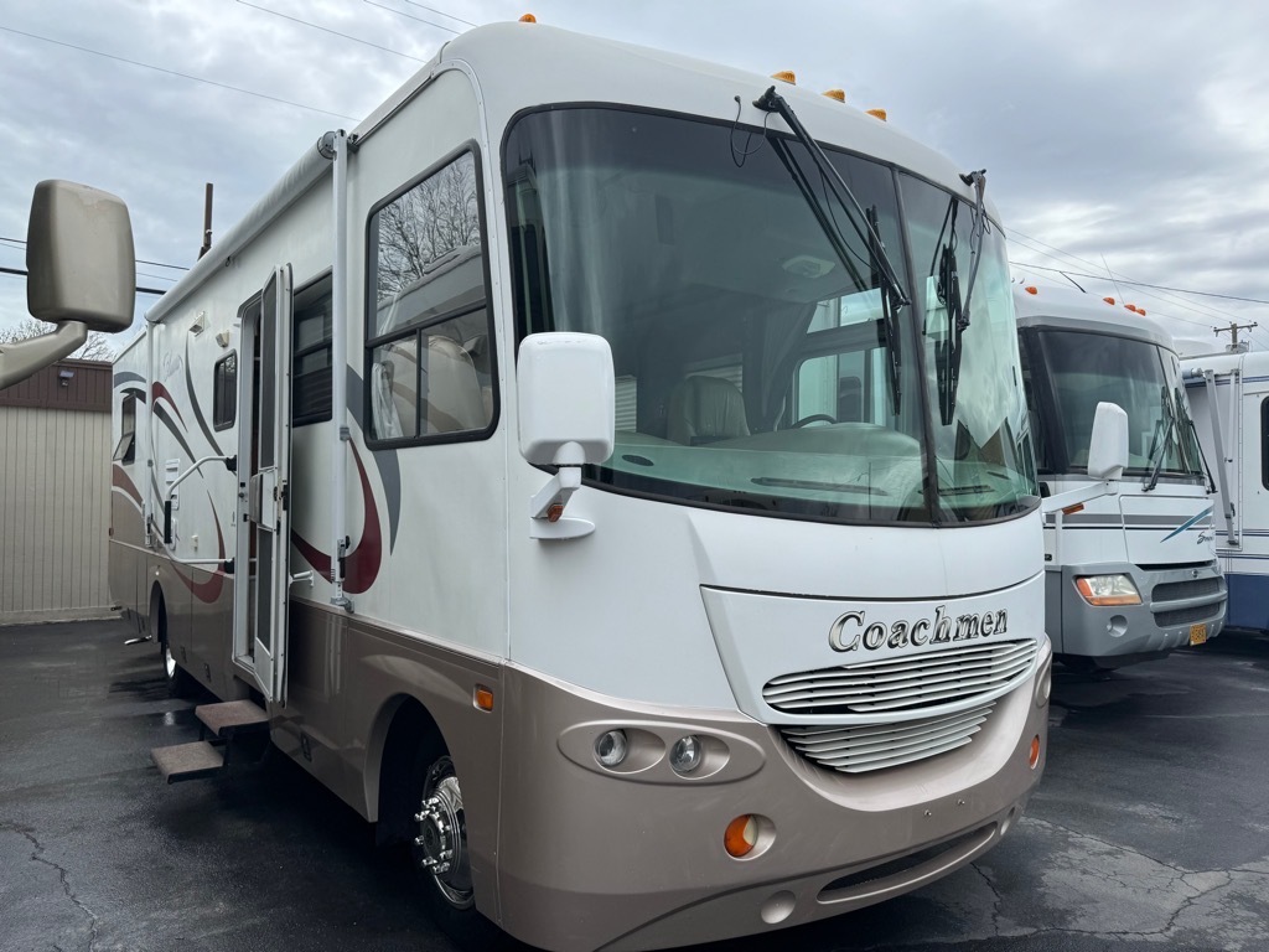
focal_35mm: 24
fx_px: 880
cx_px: 634
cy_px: 476
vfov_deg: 56.8
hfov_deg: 71.6
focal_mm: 6.86
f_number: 1.78
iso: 80
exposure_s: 1/2710
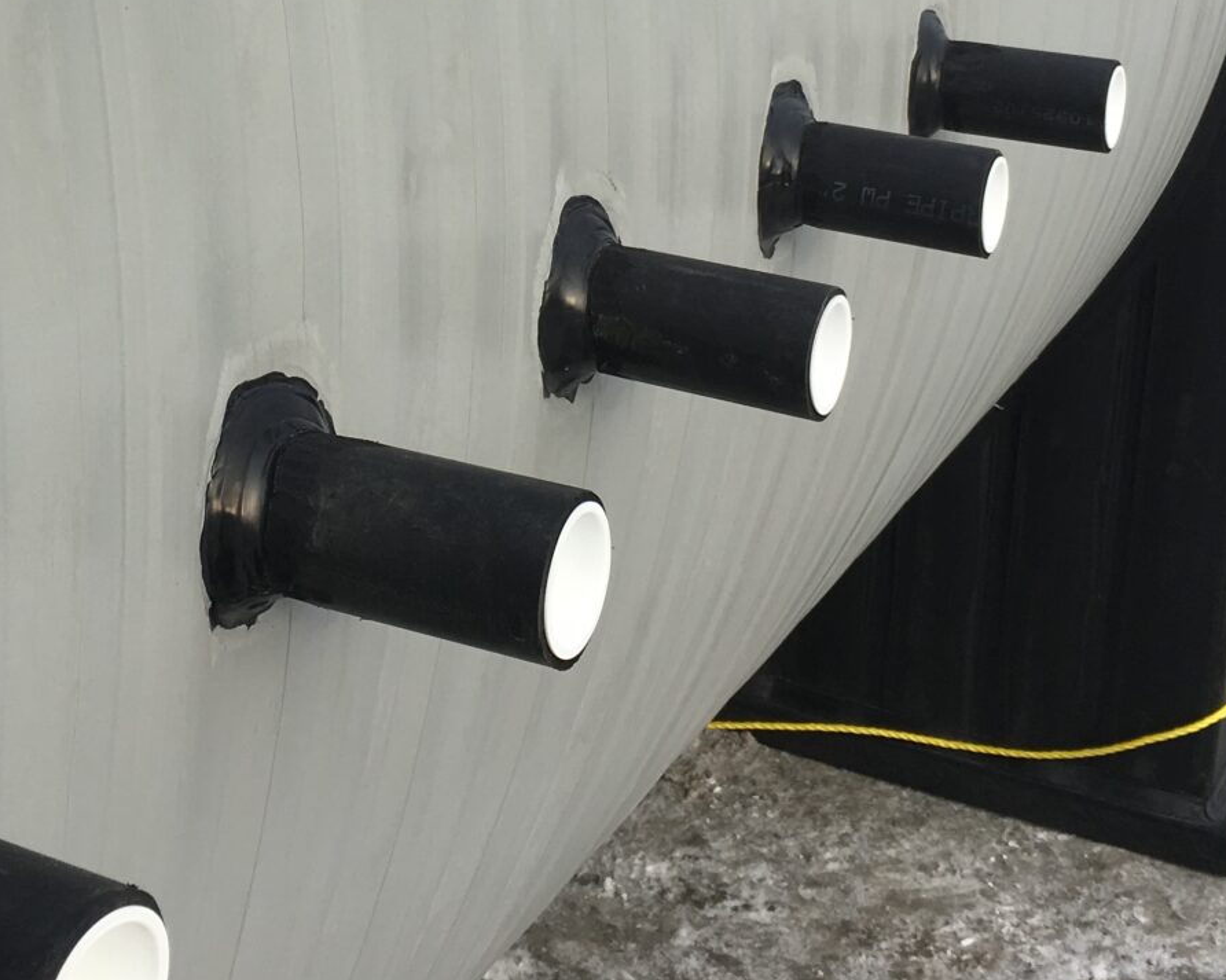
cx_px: 405
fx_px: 2358
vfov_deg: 22.5
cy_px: -18
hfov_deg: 28.9
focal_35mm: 65
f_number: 2.2
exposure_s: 1/587
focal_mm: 4.15
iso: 25
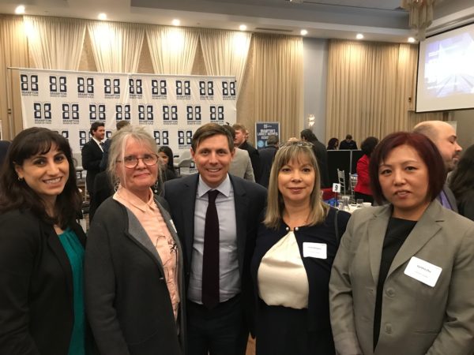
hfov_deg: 63.4
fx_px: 383
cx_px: 237
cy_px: 178
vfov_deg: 49.7
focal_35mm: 28
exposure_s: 1/7
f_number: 1.8
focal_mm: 3.99
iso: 80
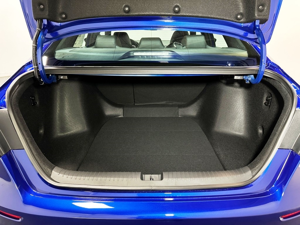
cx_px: 150
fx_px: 208
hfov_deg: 71.6
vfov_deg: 56.8
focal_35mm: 24
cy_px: 112
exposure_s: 1/30
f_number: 1.78
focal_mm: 6.86
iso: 1000
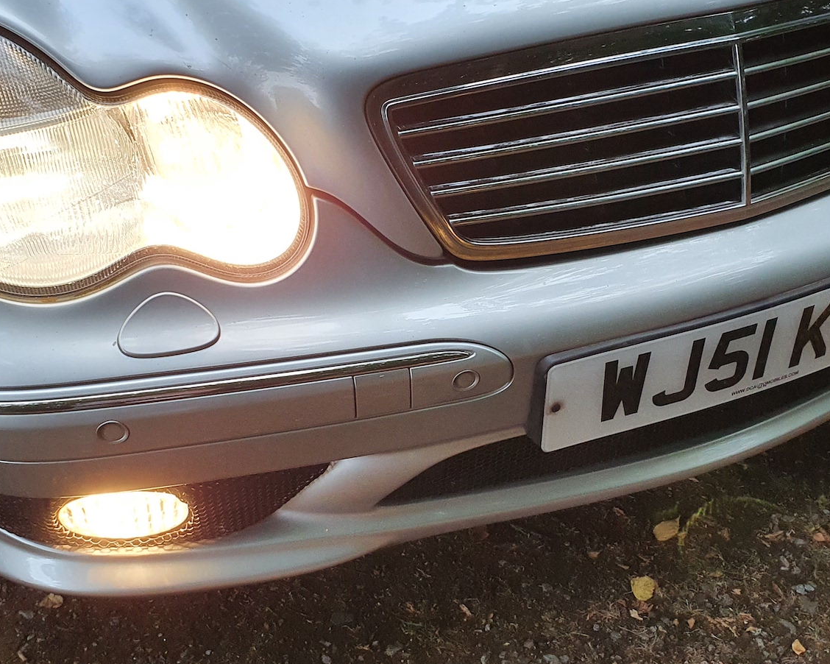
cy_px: 372
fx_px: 1105
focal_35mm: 45
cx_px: 492
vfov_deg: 33.4
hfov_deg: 41.0
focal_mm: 4.32
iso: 160
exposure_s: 1/100
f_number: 2.4
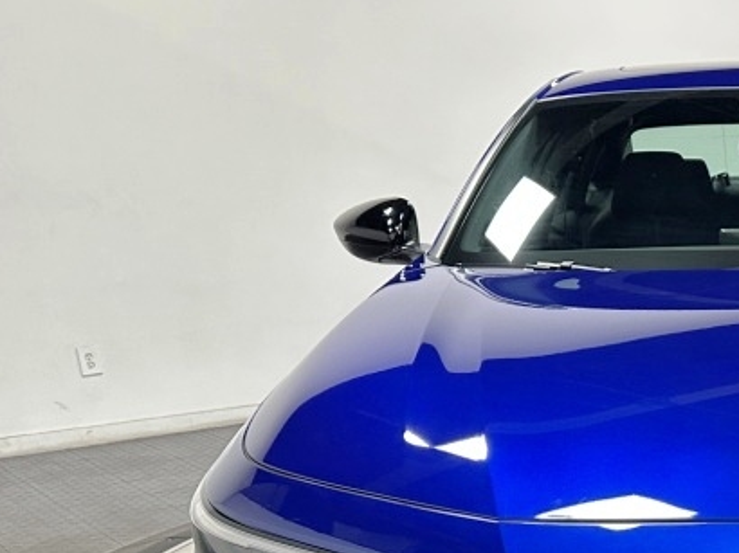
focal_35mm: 60
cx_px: 807
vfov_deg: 23.4
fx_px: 1280
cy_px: 546
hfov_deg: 29.2
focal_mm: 6.86
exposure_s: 1/60
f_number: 1.78
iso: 320
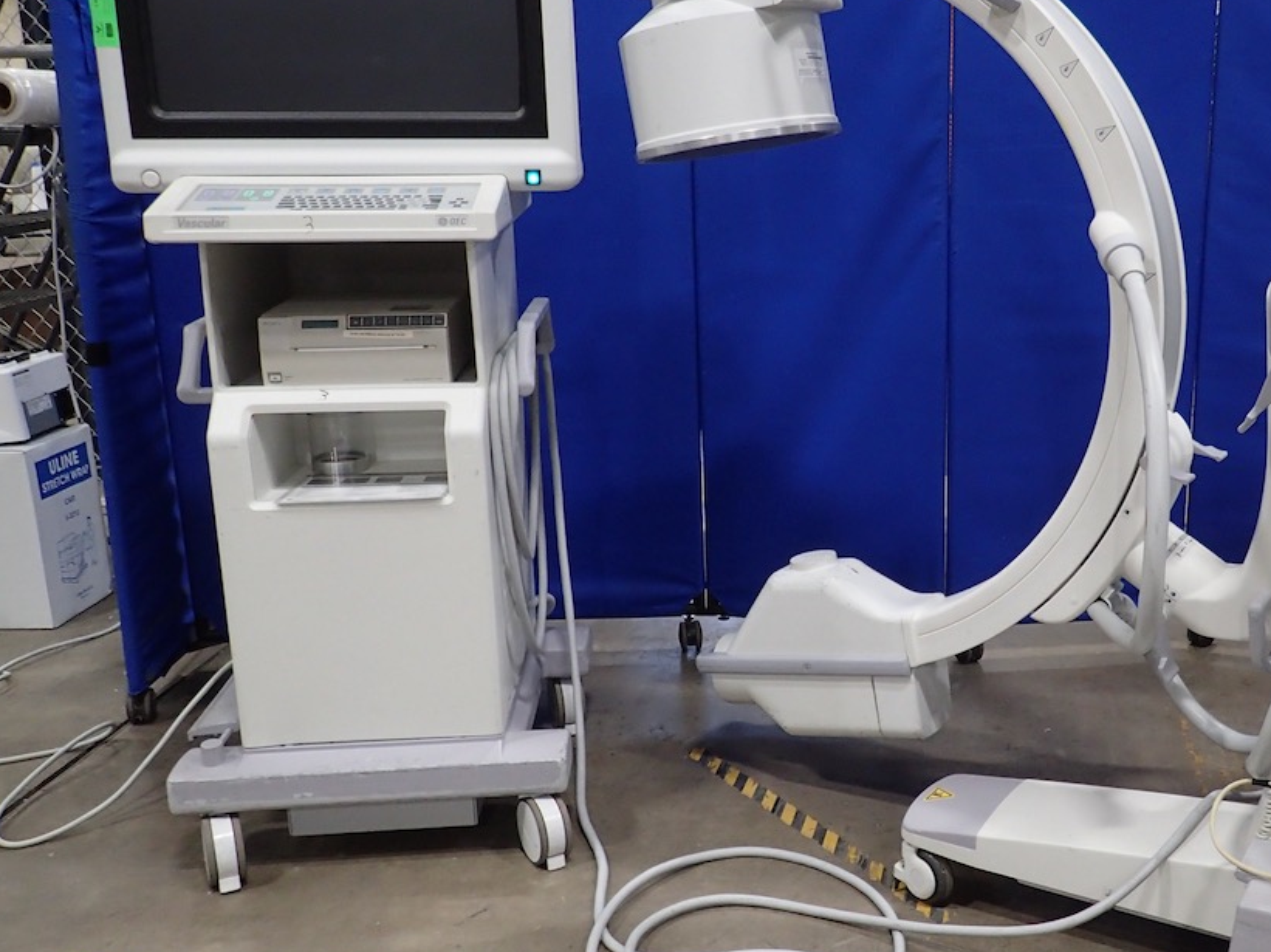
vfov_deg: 36.8
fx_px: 1431
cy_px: 500
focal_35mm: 39
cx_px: 898
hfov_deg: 46.7
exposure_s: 1/30
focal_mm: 4.5
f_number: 2
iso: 250
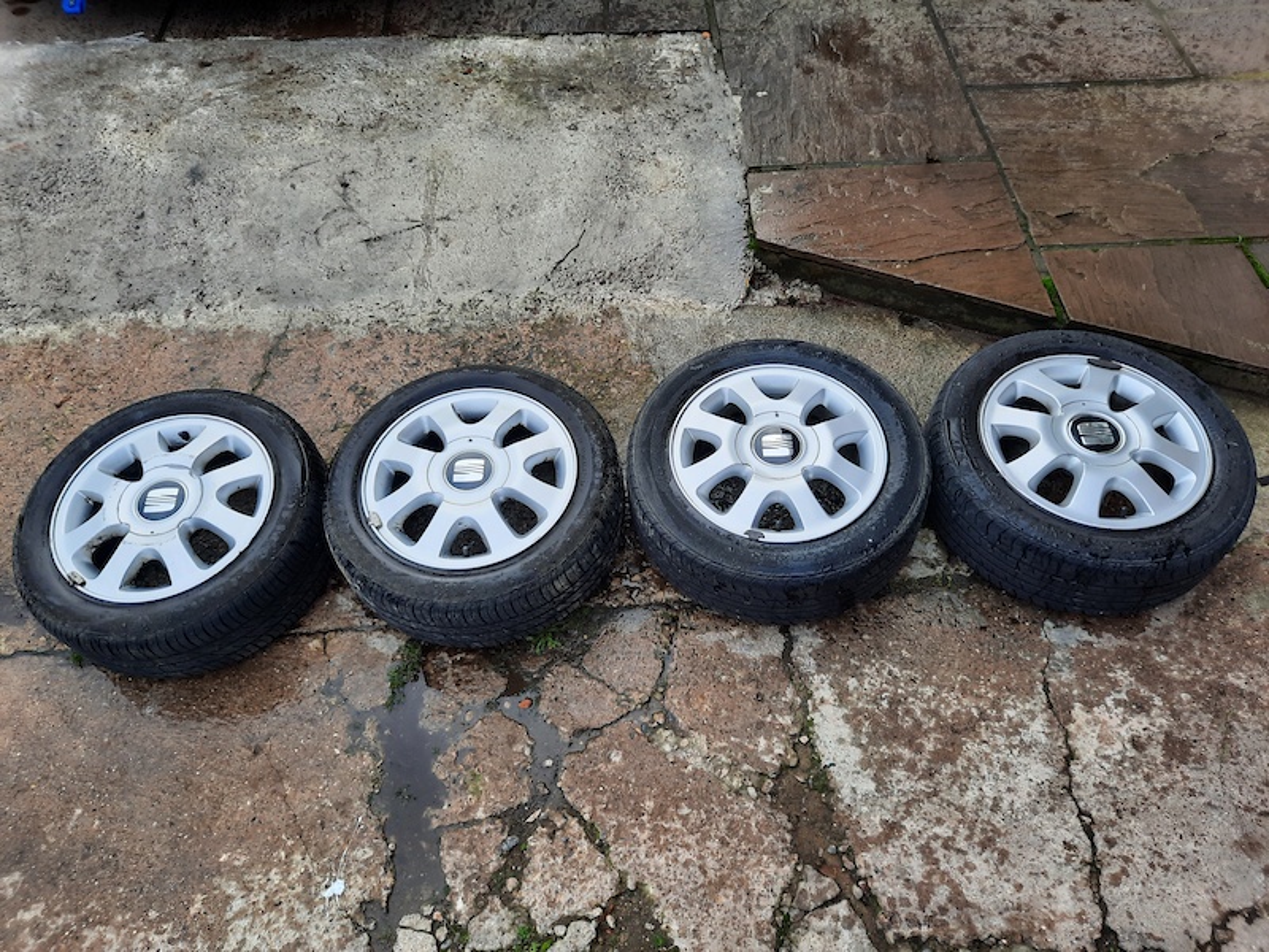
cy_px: 476
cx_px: 634
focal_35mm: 25
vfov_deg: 54.9
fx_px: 916
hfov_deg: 69.4
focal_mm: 4.6
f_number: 2
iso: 32
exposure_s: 1/109
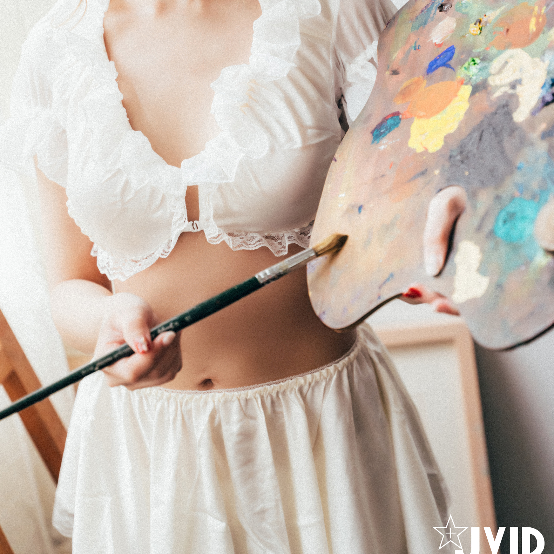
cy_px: 151
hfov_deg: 23.9
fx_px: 1307
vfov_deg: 23.7
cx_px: 275
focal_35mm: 72
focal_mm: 55.9
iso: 1600
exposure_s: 1/80
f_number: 2.8
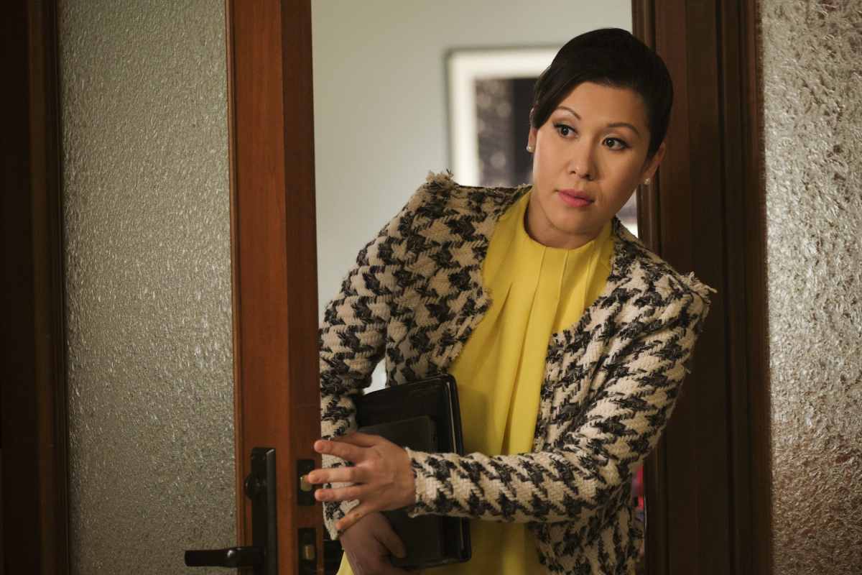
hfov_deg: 10.2
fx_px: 4836
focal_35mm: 202
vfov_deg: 6.8
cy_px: 288
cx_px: 431
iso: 5000
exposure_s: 1/125
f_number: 3.6
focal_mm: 134.4
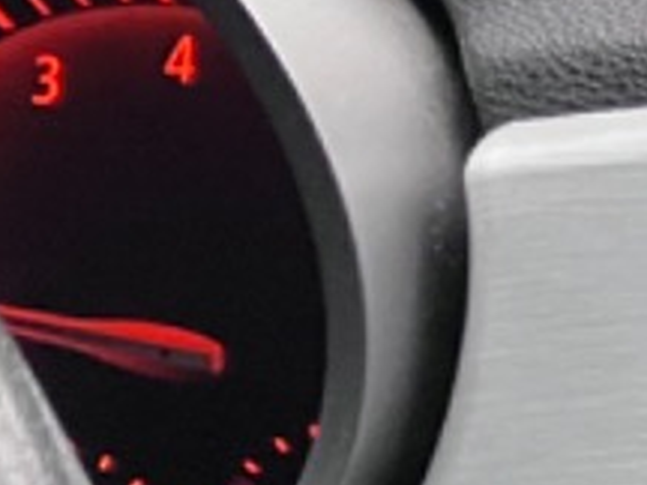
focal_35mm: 187
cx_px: 1902
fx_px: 3495
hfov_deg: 8.8
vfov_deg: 7.7
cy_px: 904
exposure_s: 1/60
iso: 250
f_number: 1.8
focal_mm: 3.99
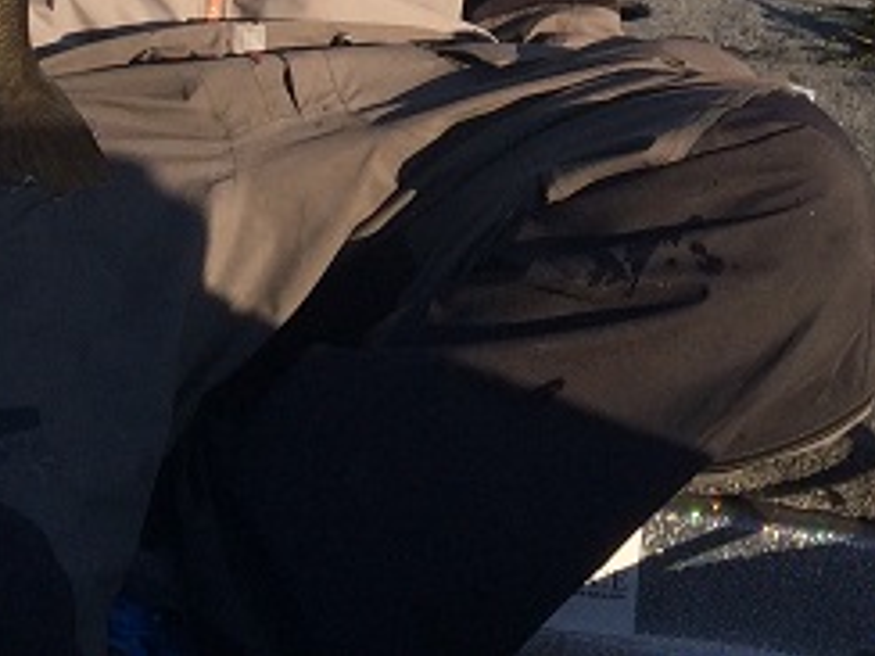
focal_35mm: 107
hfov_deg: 18.3
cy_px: -550
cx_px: 649
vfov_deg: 12.5
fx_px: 2705
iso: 32
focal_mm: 4.15
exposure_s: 1/1080
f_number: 2.2
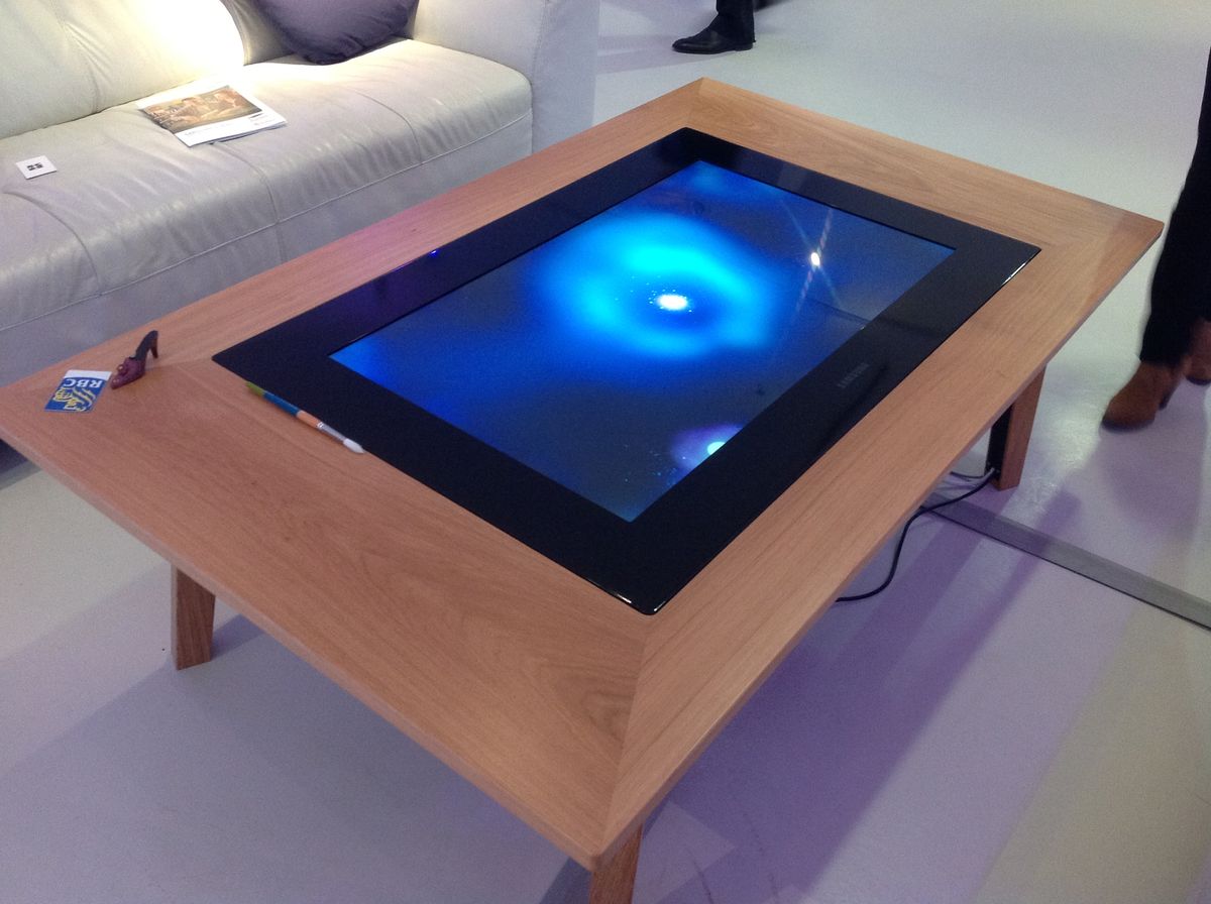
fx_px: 1222
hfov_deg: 52.7
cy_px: 452
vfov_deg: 40.6
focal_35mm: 35
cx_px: 606
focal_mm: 4.28
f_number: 2.4
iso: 250
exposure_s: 1/15
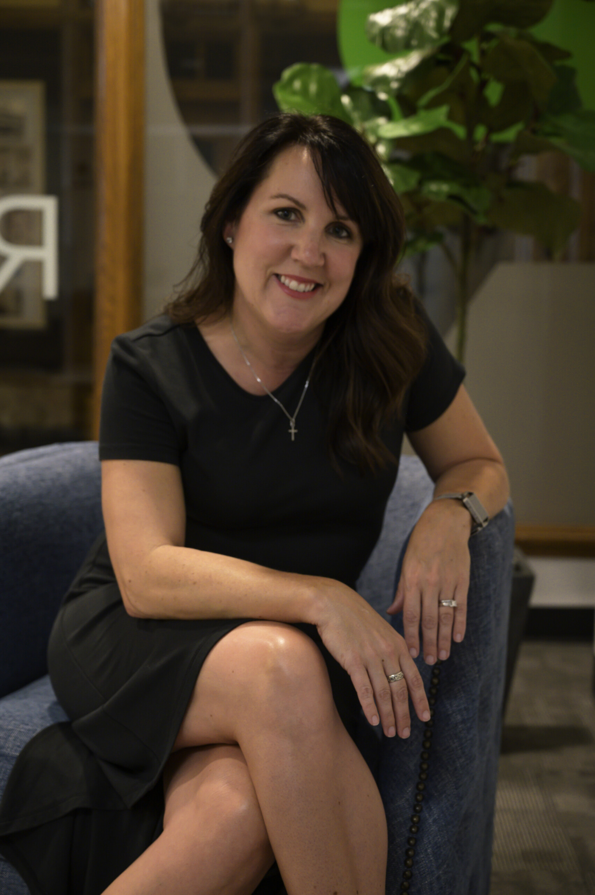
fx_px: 1341
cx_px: 298
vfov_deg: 36.9
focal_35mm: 54
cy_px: 448
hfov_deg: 25.0
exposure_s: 1/80
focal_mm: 54
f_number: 4
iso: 1250
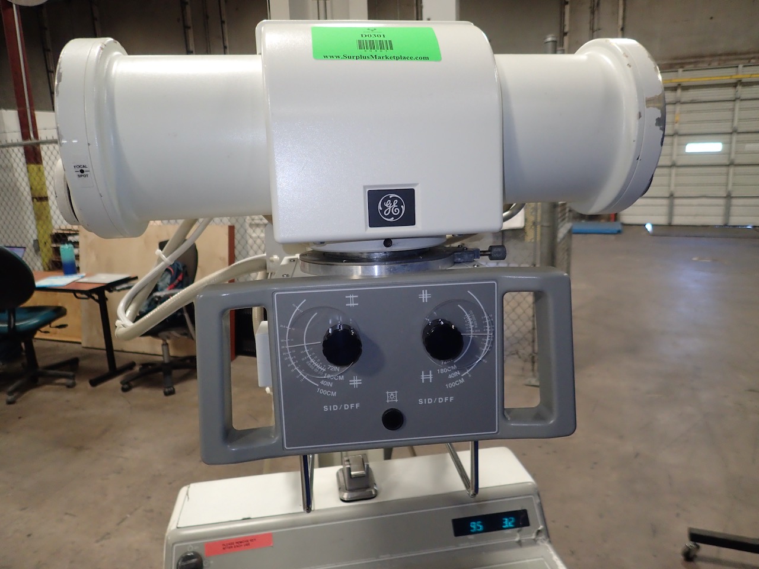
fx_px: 548
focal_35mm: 25
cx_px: 380
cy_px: 284
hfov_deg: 69.4
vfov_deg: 54.9
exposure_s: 1/30
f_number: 2
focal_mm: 4.5
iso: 320
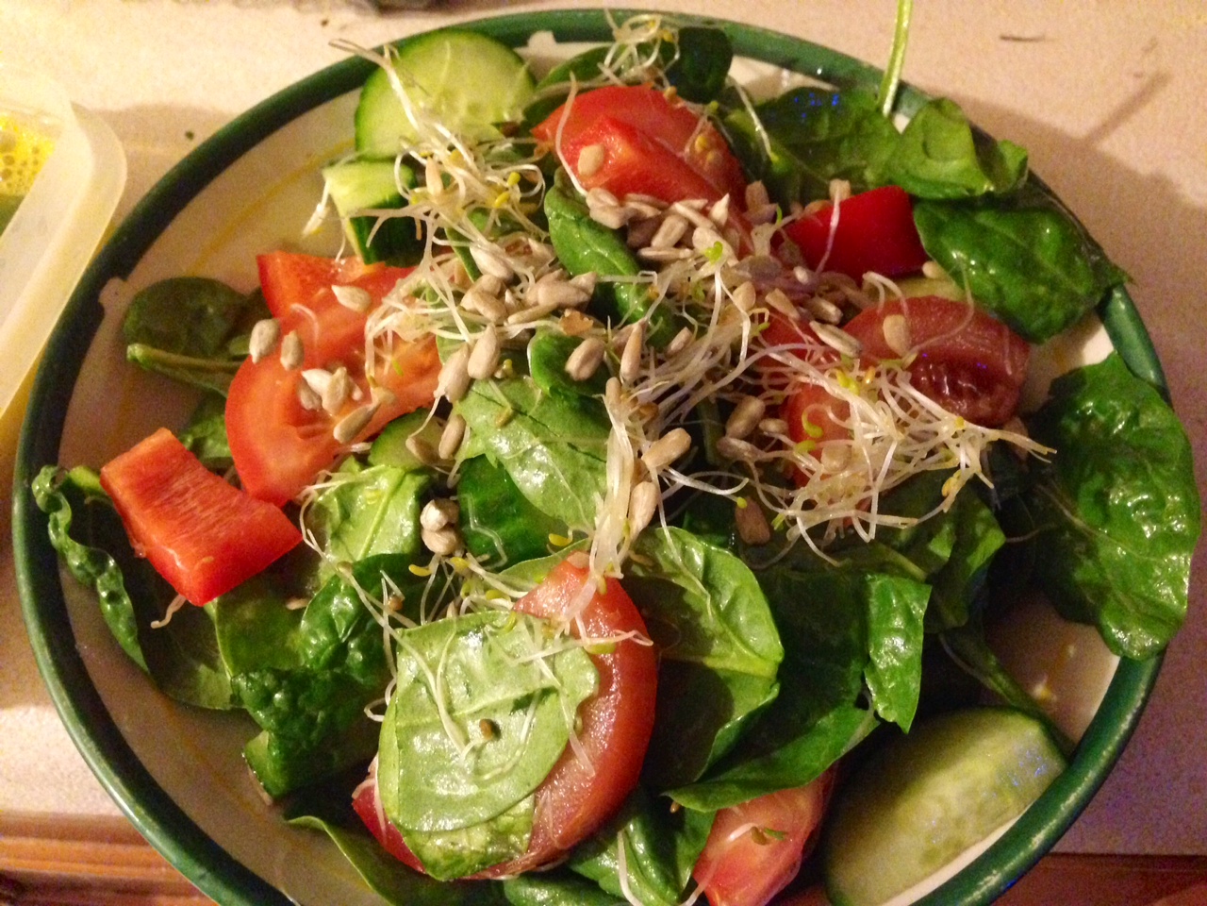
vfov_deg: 42.9
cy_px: 453
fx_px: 1151
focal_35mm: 33
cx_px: 604
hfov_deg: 55.4
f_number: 2.4
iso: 800
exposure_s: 1/15
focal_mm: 4.12
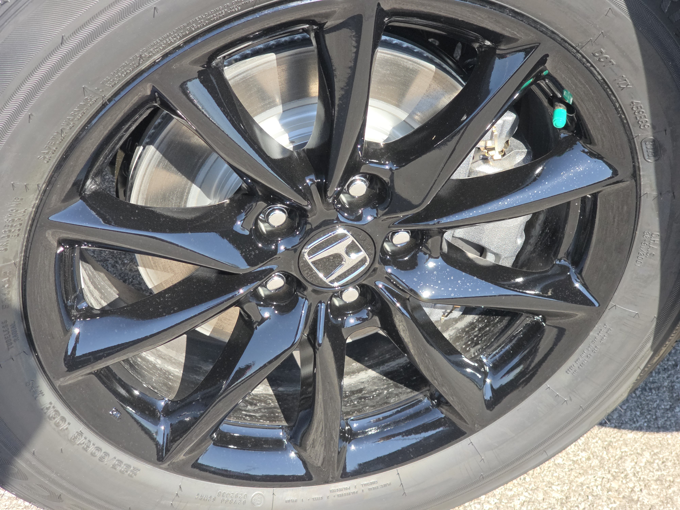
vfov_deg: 21.3
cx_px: 340
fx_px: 1355
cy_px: 255
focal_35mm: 69
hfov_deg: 28.2
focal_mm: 7.9
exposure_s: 1/594
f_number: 2.4
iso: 50
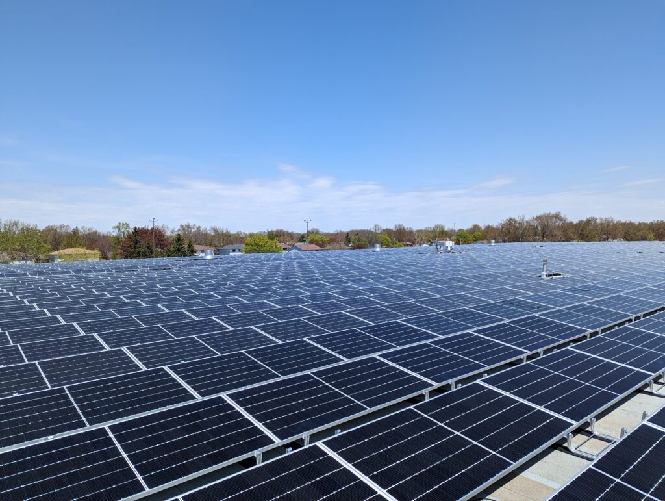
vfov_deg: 56.9
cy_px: 250
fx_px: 462
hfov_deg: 71.5
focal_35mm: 24
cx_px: 332
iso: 48
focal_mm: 6.81
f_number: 1.85
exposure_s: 1/2058
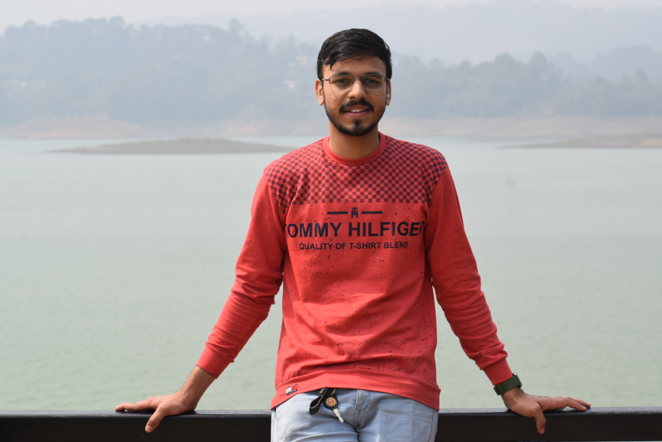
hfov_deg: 18.2
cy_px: 221
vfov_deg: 12.2
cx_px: 331
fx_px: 2069
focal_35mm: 112
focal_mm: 75
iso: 200
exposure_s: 1/400
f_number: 10
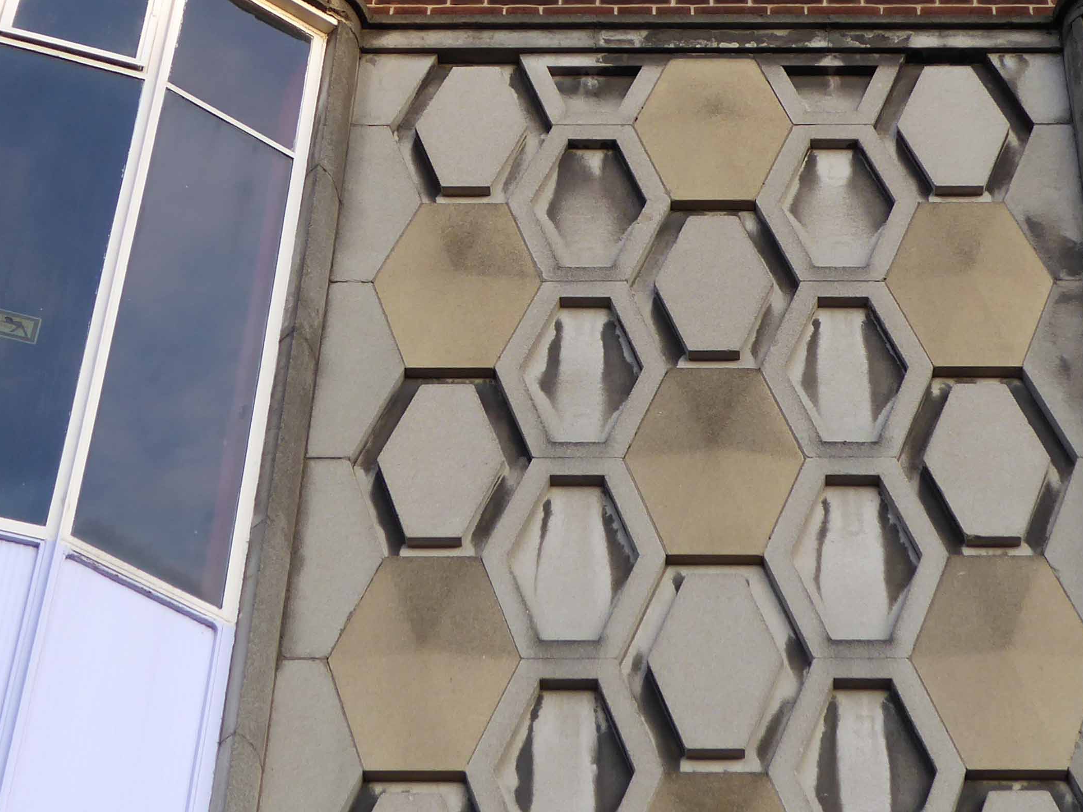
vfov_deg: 15.9
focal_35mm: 93
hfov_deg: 21.0
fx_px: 2910
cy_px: 383
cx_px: 712
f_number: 4
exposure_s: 1/80
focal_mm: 8.4
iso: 80
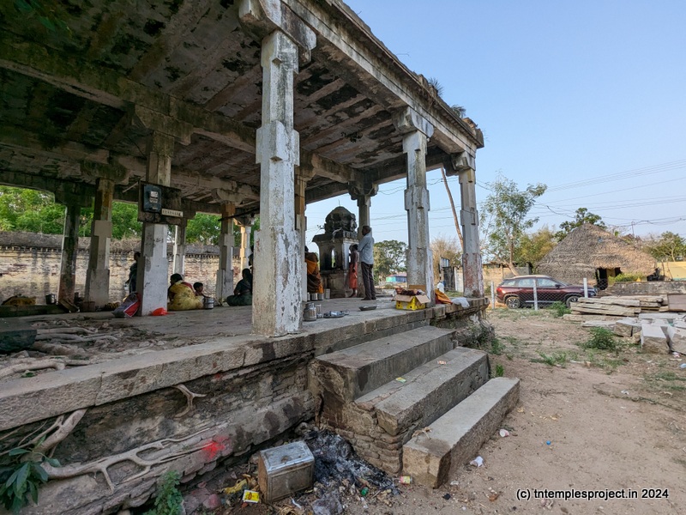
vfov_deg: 78.1
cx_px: 343
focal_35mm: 16
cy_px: 258
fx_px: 317
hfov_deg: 94.5
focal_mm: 2.35
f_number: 2.2
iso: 49
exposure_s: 1/525
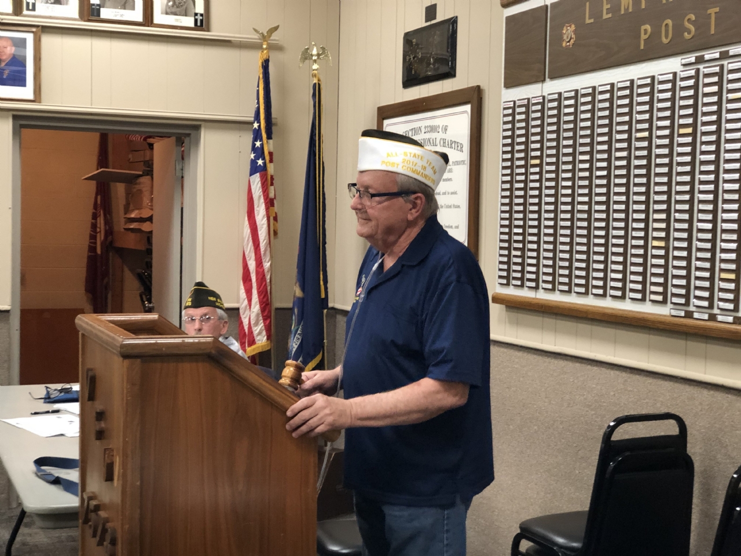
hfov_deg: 33.8
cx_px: 370
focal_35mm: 57
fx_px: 1220
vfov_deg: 25.7
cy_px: 278
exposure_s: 1/60
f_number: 2.8
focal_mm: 6.6
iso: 400
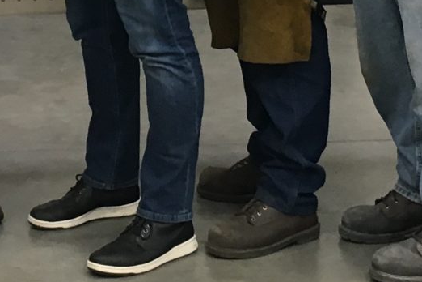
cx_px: 114
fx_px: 1735
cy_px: -216
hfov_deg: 13.8
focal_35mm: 148
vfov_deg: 8.9
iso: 64
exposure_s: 1/30
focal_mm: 4.15
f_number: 2.2
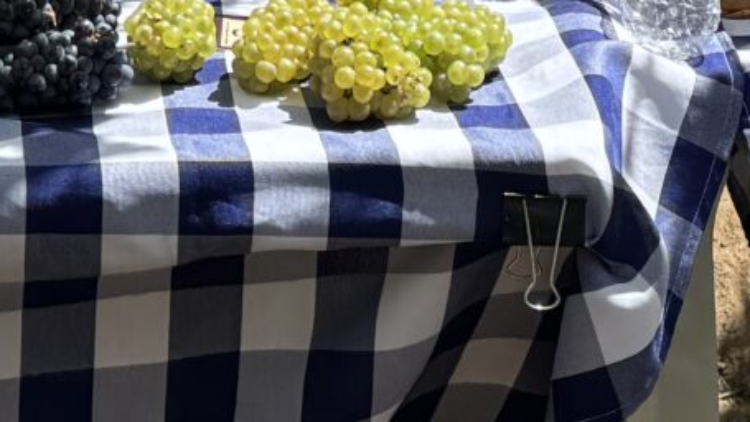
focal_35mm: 147
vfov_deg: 7.6
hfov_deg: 14.6
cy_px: -659
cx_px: 565
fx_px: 2924
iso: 80
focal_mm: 6.76
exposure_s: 1/2041
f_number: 1.78
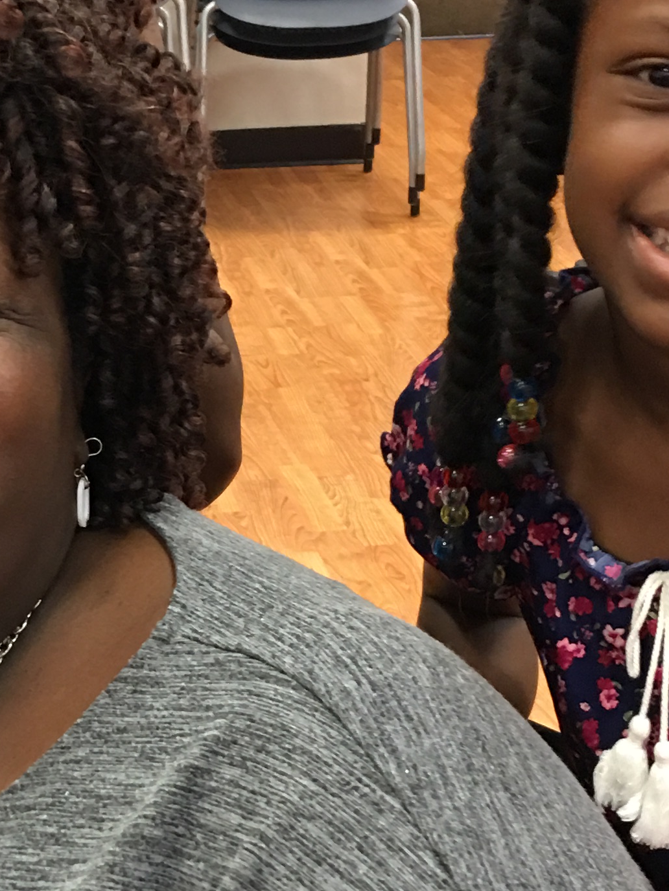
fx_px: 2190
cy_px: 549
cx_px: 78
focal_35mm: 85
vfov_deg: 23.0
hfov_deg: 17.1
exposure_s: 1/10
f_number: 2.2
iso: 80
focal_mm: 4.15
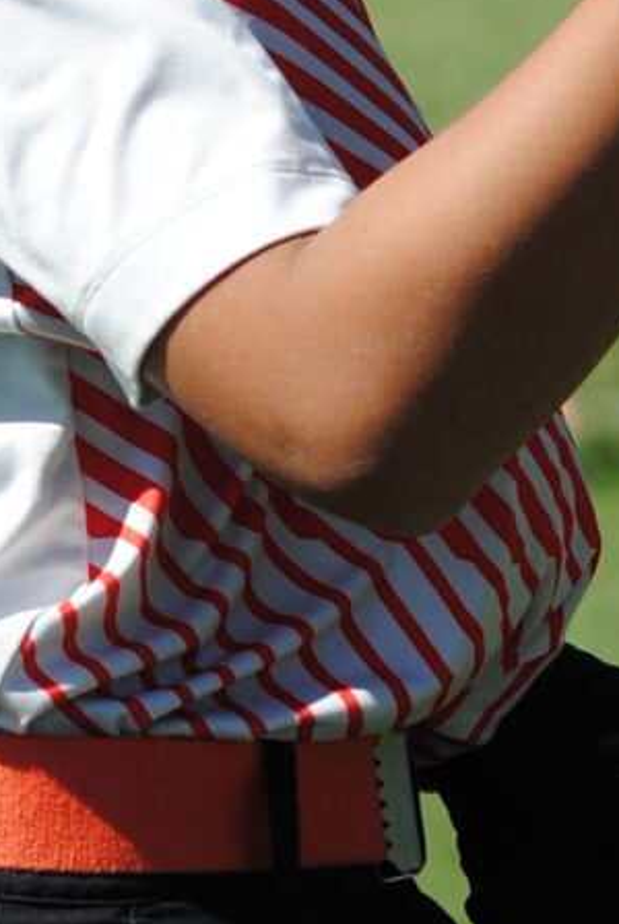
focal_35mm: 668
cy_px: 217
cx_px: 1030
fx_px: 17175
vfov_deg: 3.1
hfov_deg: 2.1
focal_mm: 78
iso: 110
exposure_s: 1/500
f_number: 5.6
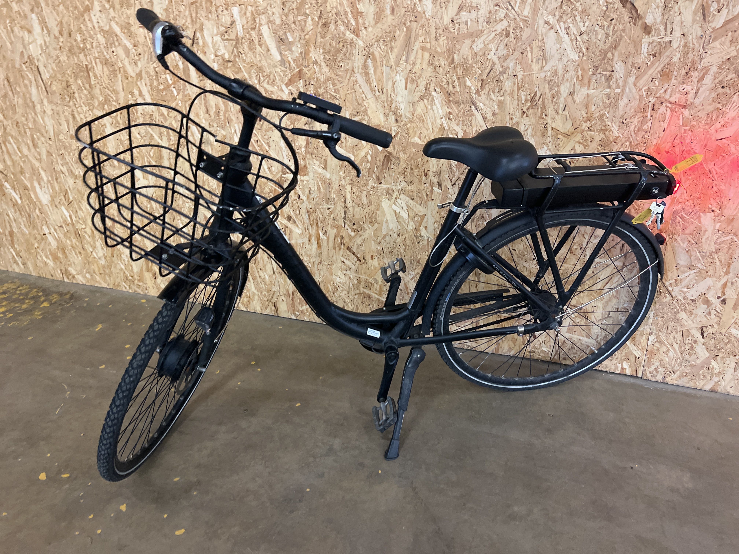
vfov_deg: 53.1
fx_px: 555
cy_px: 277
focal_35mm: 26
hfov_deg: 67.3
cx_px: 370
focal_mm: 5.7
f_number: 1.5
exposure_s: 1/50
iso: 500
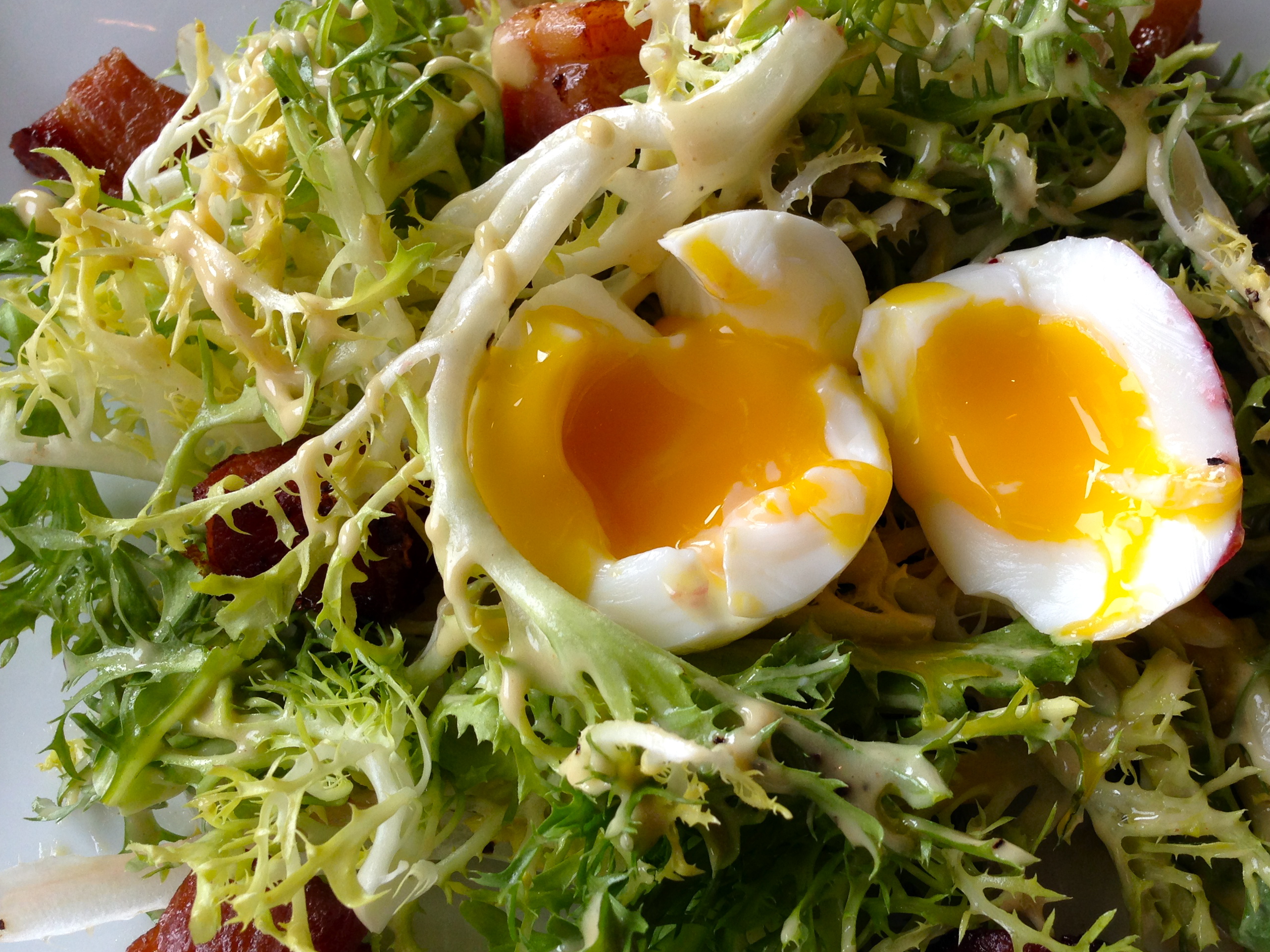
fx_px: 1541
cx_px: 805
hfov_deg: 44.4
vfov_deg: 34.3
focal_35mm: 42
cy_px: 510
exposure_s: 1/173
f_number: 2.4
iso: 50
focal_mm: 4.12
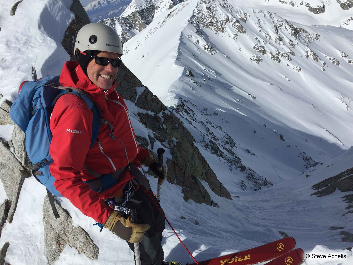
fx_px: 296
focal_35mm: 29
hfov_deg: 61.7
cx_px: 176
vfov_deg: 48.2
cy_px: 132
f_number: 2.2
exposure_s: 1/7937
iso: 32
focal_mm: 4.15
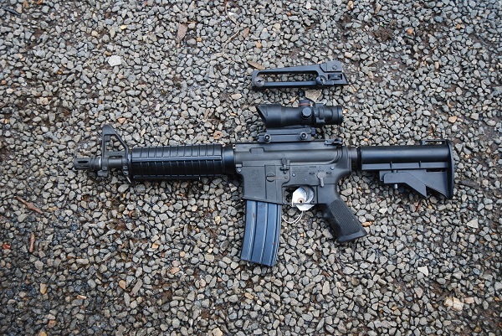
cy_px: 168
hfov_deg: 47.9
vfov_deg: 33.1
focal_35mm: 40
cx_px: 251
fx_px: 565
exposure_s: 1/80
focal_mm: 27
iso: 200
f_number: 4.5
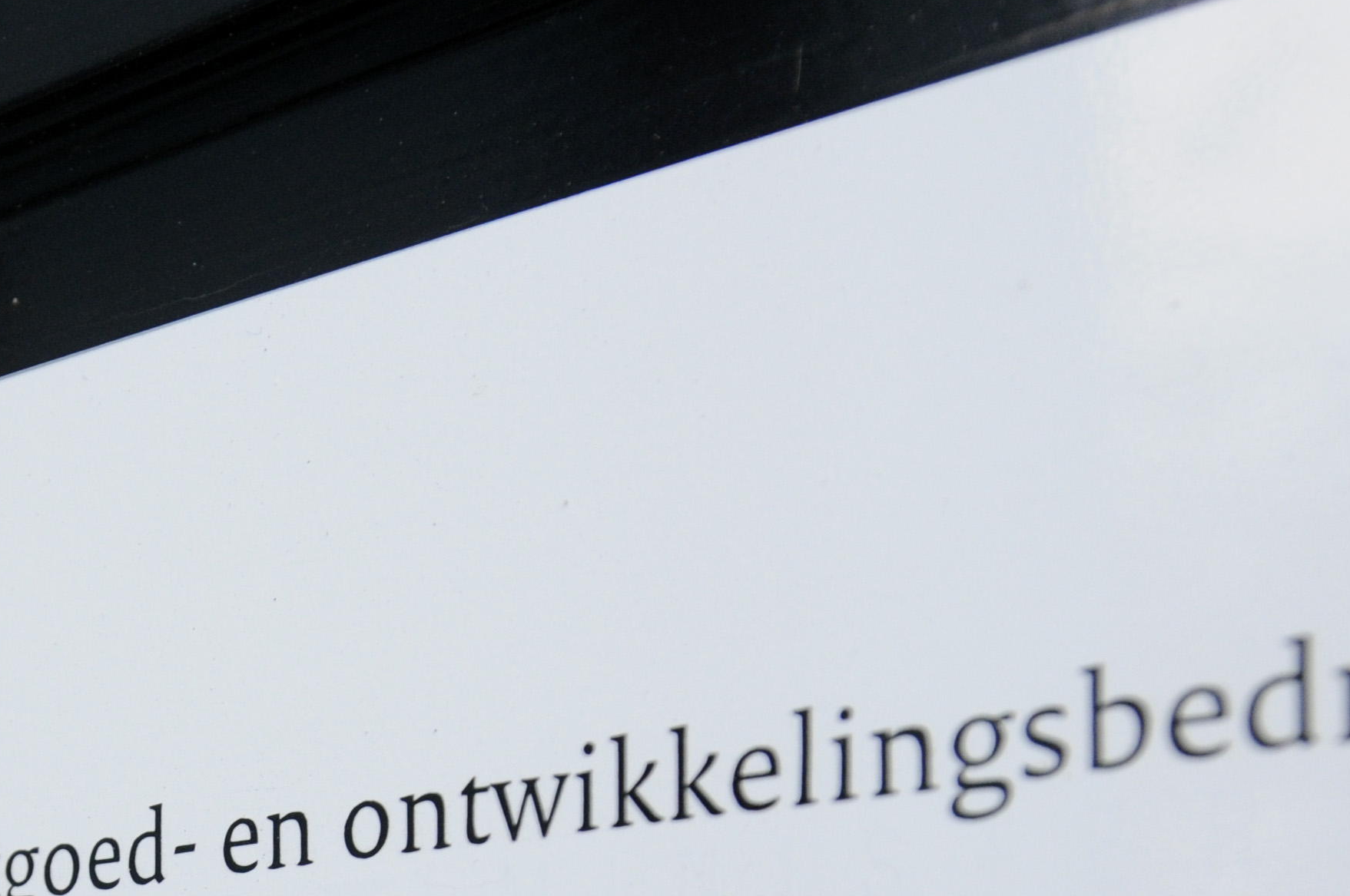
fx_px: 2330
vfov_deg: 20.6
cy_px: 1027
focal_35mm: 62
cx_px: 50
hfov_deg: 30.4
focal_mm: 17
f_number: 5
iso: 500
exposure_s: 1/500
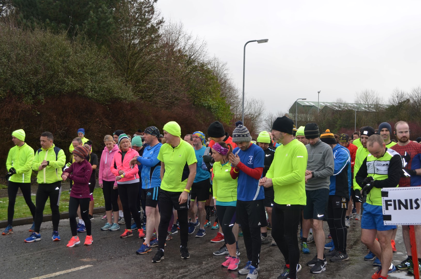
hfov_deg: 41.2
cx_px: 210
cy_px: 140
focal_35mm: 48
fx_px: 560
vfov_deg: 27.9
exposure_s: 1/200
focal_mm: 32
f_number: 5.6
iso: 100
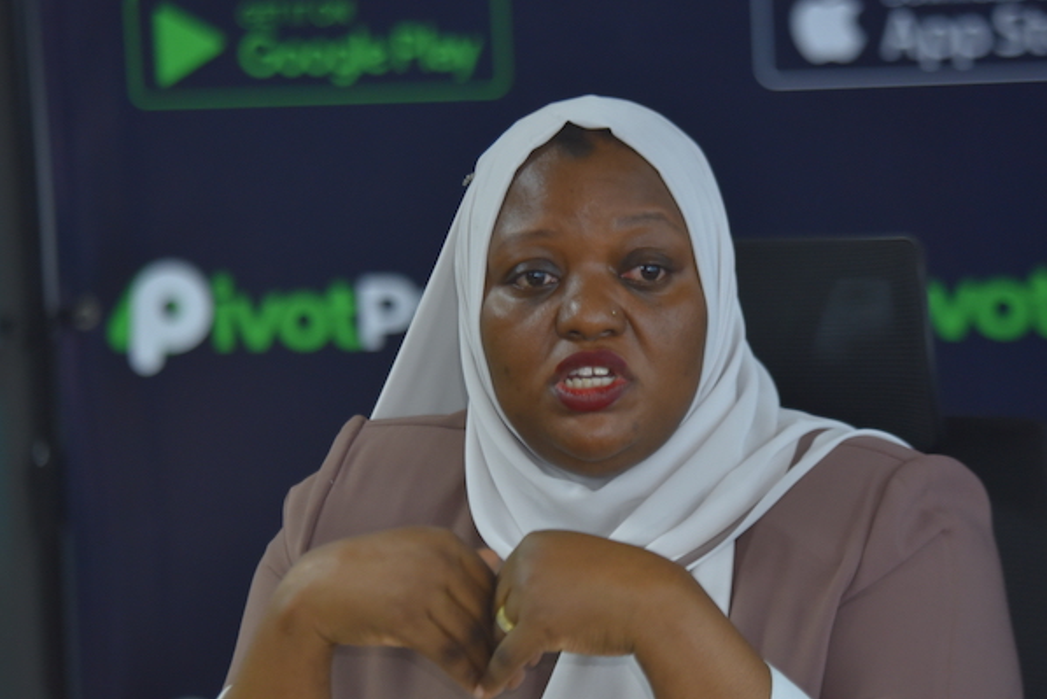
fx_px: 6807
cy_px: 361
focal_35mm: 234
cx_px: 518
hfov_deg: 8.8
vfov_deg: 5.9
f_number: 3.2
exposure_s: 1/250
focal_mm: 175
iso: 1250
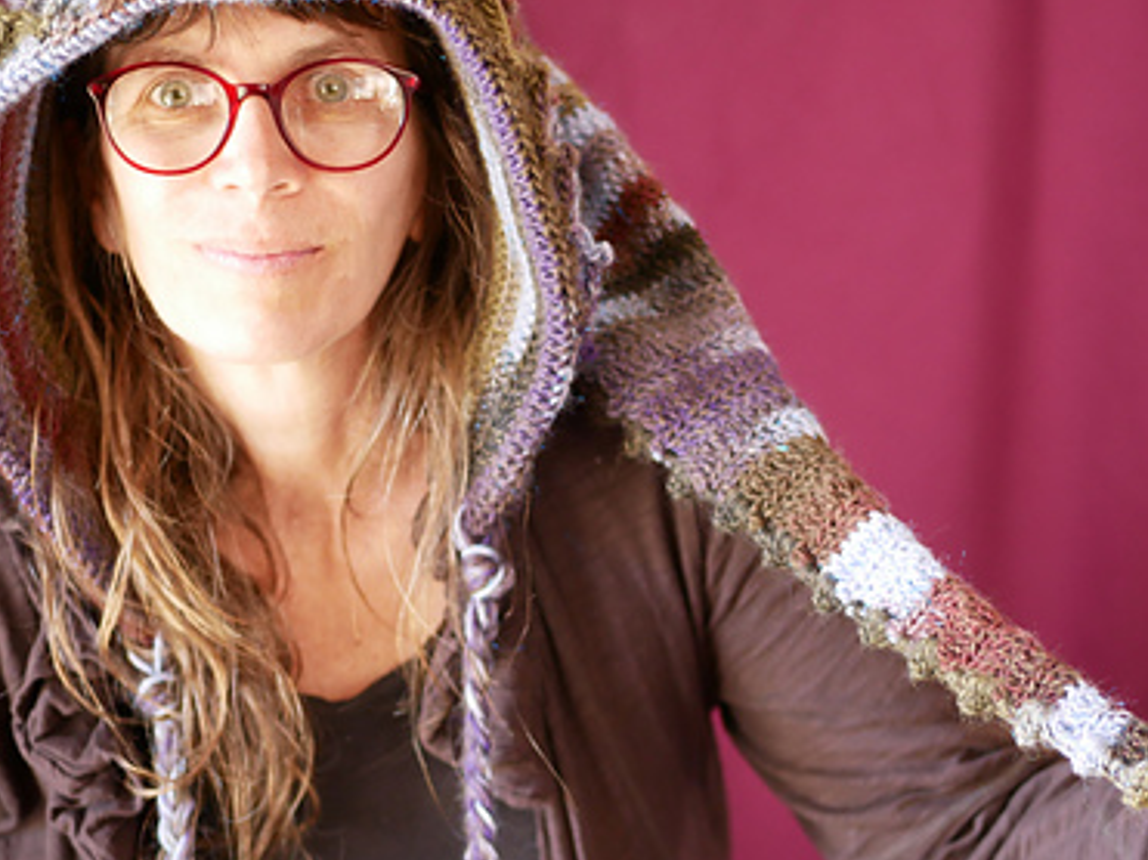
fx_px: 3846
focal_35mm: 116
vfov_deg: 12.8
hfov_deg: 17.0
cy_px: 401
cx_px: 724
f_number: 1.8
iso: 800
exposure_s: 1/100
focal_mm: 43
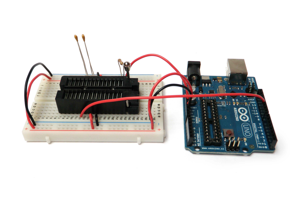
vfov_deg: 39.7
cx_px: 145
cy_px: 109
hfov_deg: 51.4
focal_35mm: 36
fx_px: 302
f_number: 4.1
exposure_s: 1/40
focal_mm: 6.53
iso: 64
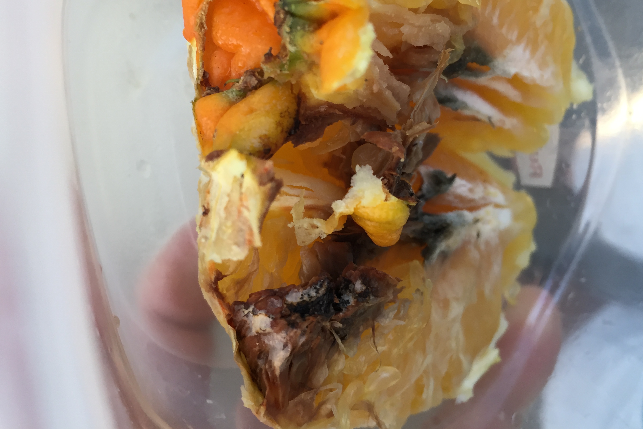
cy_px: 184
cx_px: 330
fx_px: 554
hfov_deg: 60.3
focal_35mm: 31
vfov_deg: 42.2
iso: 32
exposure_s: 1/40
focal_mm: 4.15
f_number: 2.2
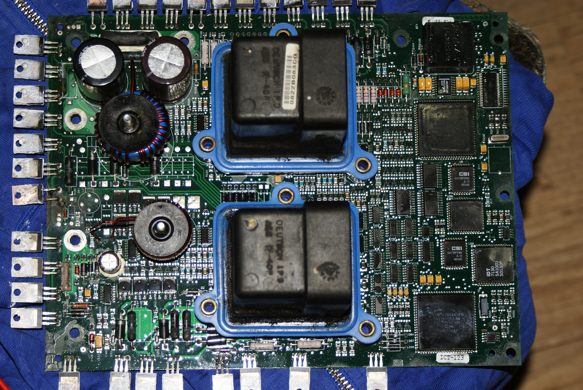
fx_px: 1599
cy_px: 200
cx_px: 274
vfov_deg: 13.9
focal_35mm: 99
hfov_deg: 20.7
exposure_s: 1/80
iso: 100
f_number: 5.6
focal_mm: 55
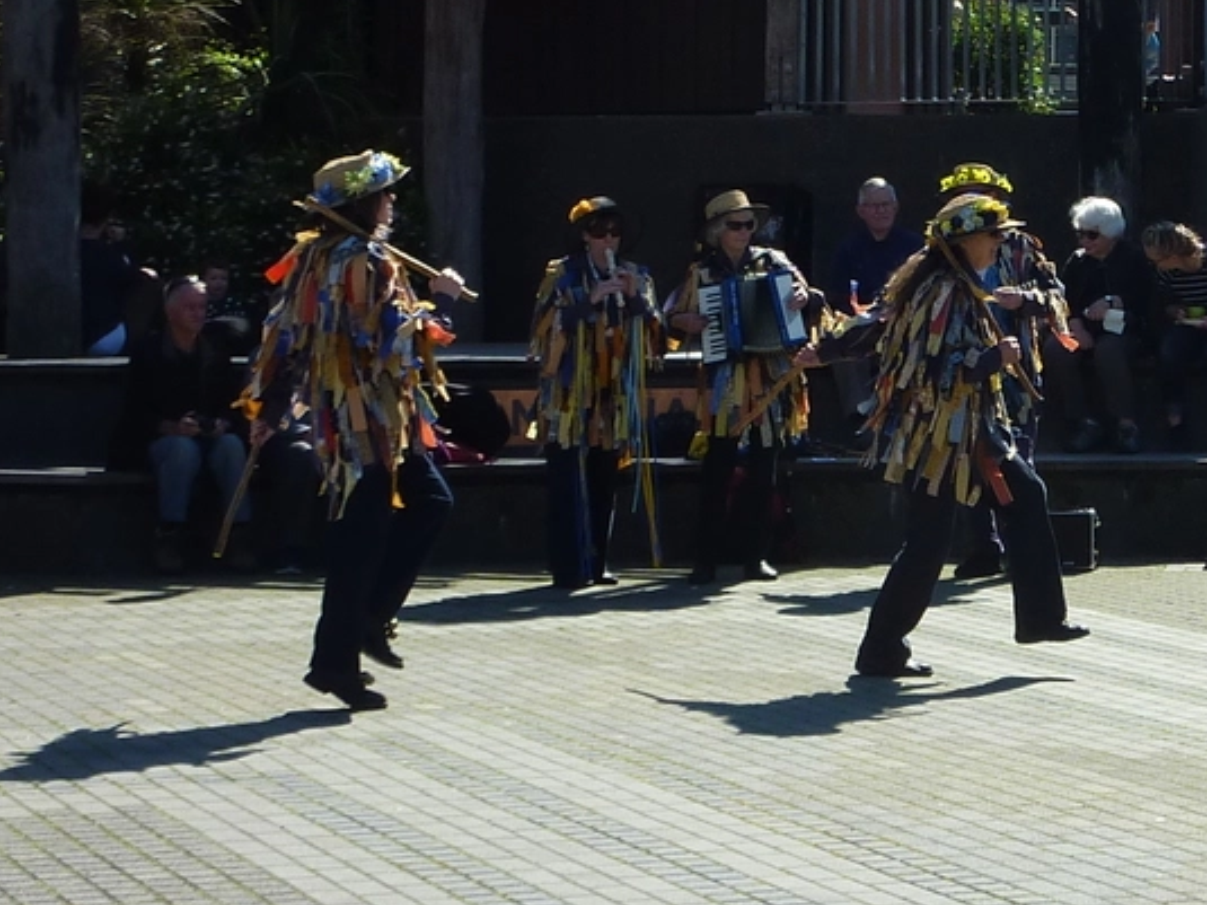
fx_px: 3939
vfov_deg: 13.0
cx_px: 1281
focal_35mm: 113
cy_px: 178
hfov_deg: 16.9
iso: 80
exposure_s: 1/500
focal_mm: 6.9
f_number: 4
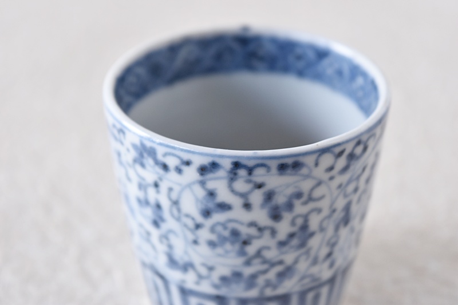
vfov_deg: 16.5
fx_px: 1049
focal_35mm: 82
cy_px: 152
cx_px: 229
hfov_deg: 24.6
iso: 800
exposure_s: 1/15
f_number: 5.6
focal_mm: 55
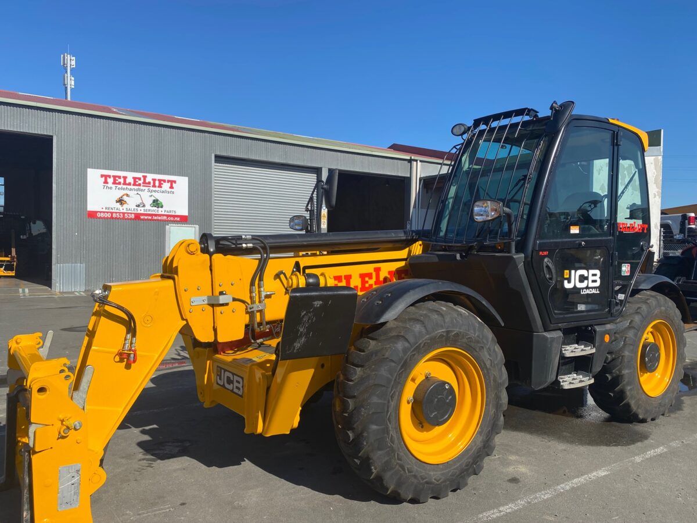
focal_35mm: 26
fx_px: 524
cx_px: 348
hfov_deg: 67.3
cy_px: 262
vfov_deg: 53.1
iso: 32
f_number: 1.8
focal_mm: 4.25
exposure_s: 1/3205
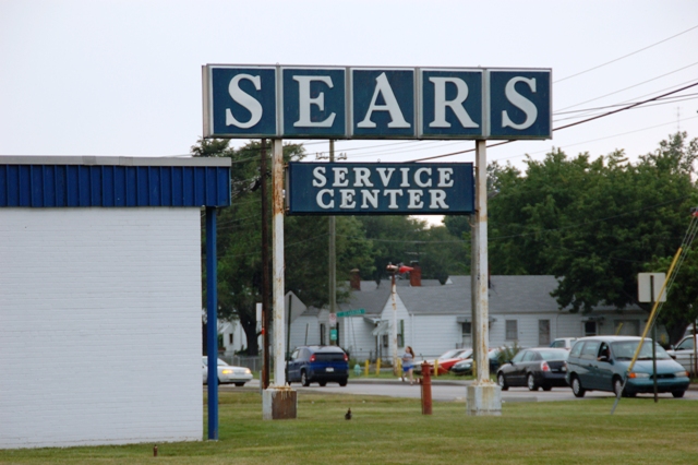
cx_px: 349
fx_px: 2965
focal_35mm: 153
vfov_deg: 9.0
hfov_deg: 13.4
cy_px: 232
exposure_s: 1/250
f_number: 6
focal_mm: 102
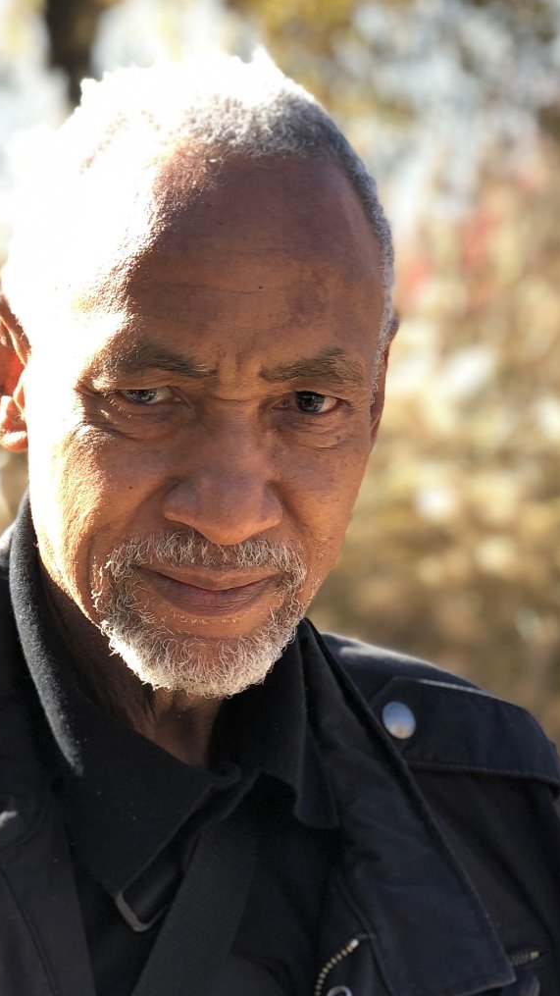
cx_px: 202
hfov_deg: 21.0
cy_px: 501
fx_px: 1505
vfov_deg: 36.6
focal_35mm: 57
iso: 16
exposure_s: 1/120
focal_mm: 6
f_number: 2.4
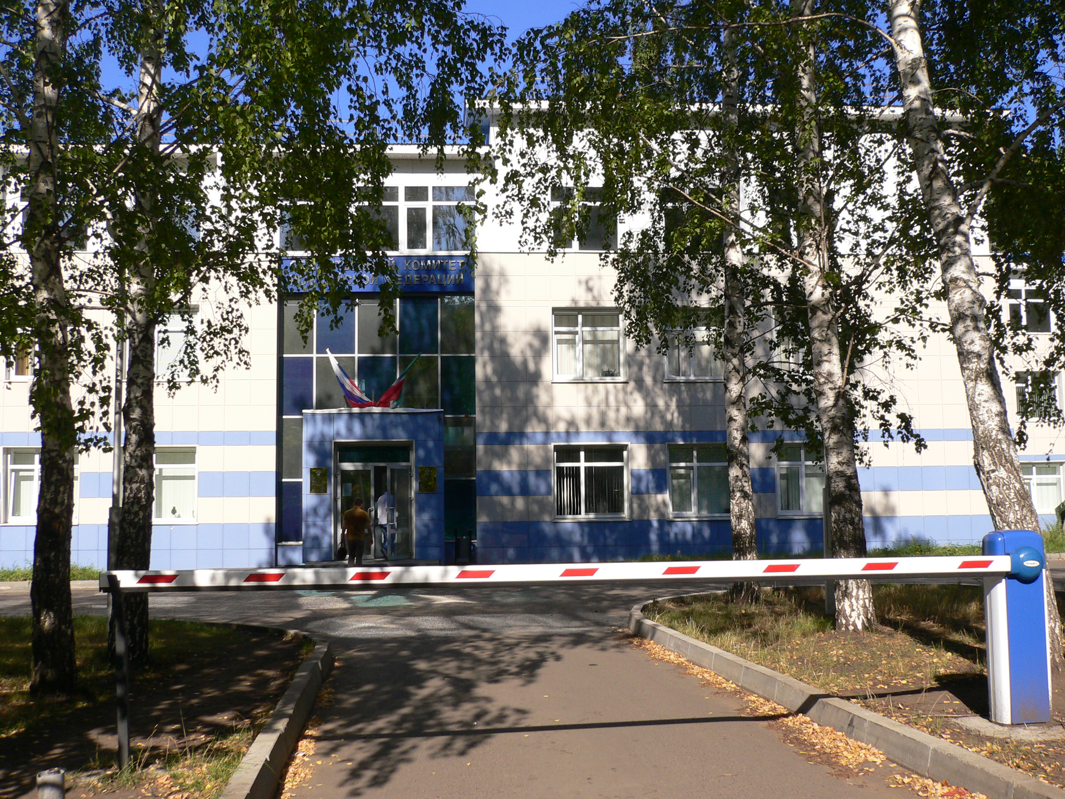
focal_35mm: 35
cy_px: 400
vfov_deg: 40.7
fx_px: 1077
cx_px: 532
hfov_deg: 52.6
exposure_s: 1/320
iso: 80
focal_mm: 5.8
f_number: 5.6
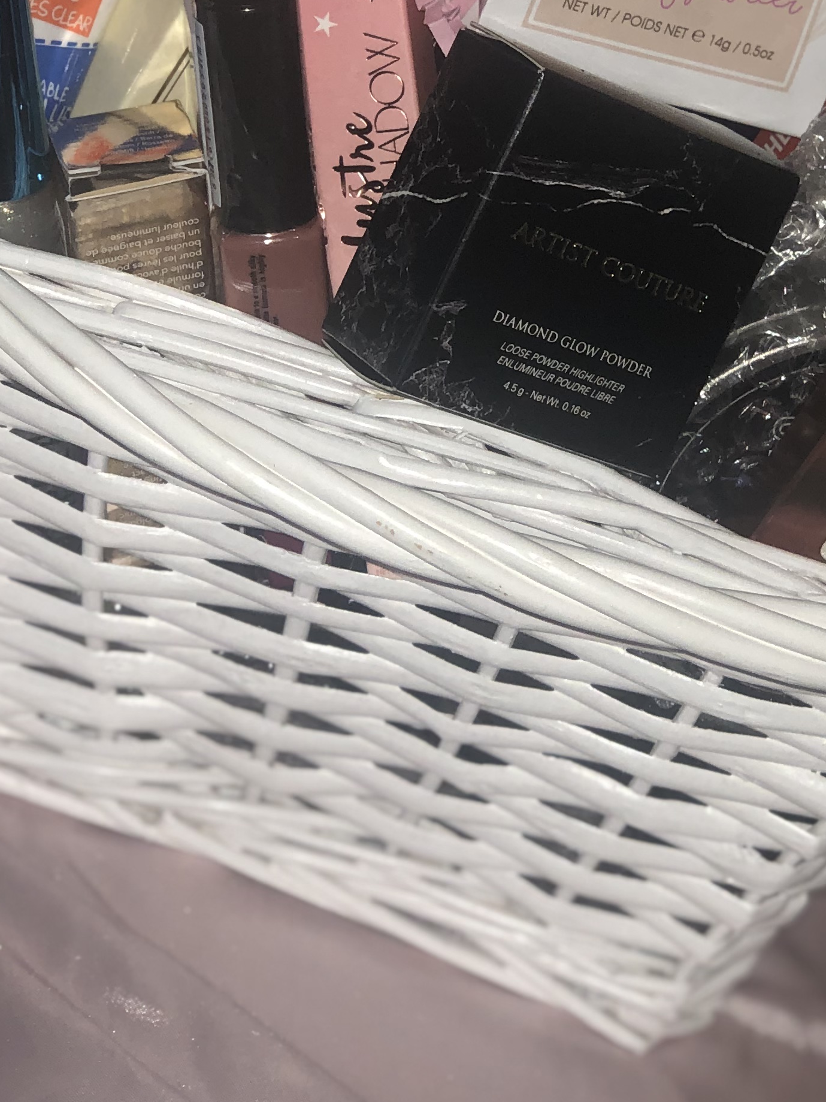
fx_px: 3627
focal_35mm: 114
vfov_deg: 17.2
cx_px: 614
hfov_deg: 13.0
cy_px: 251
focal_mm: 6
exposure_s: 1/30
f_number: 2.4
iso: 40
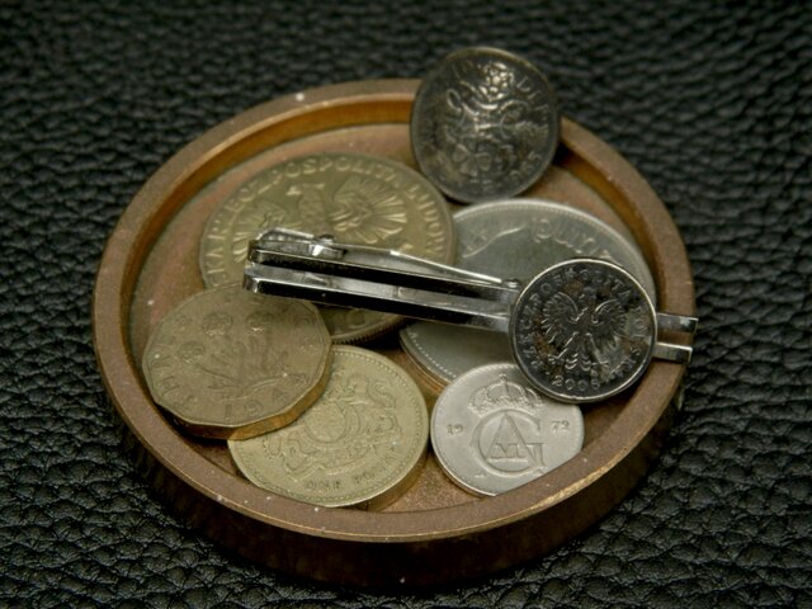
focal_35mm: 82
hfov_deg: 23.8
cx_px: 406
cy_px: 304
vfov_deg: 18.0
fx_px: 1924
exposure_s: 1/160
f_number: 4.2
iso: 160
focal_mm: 14.6
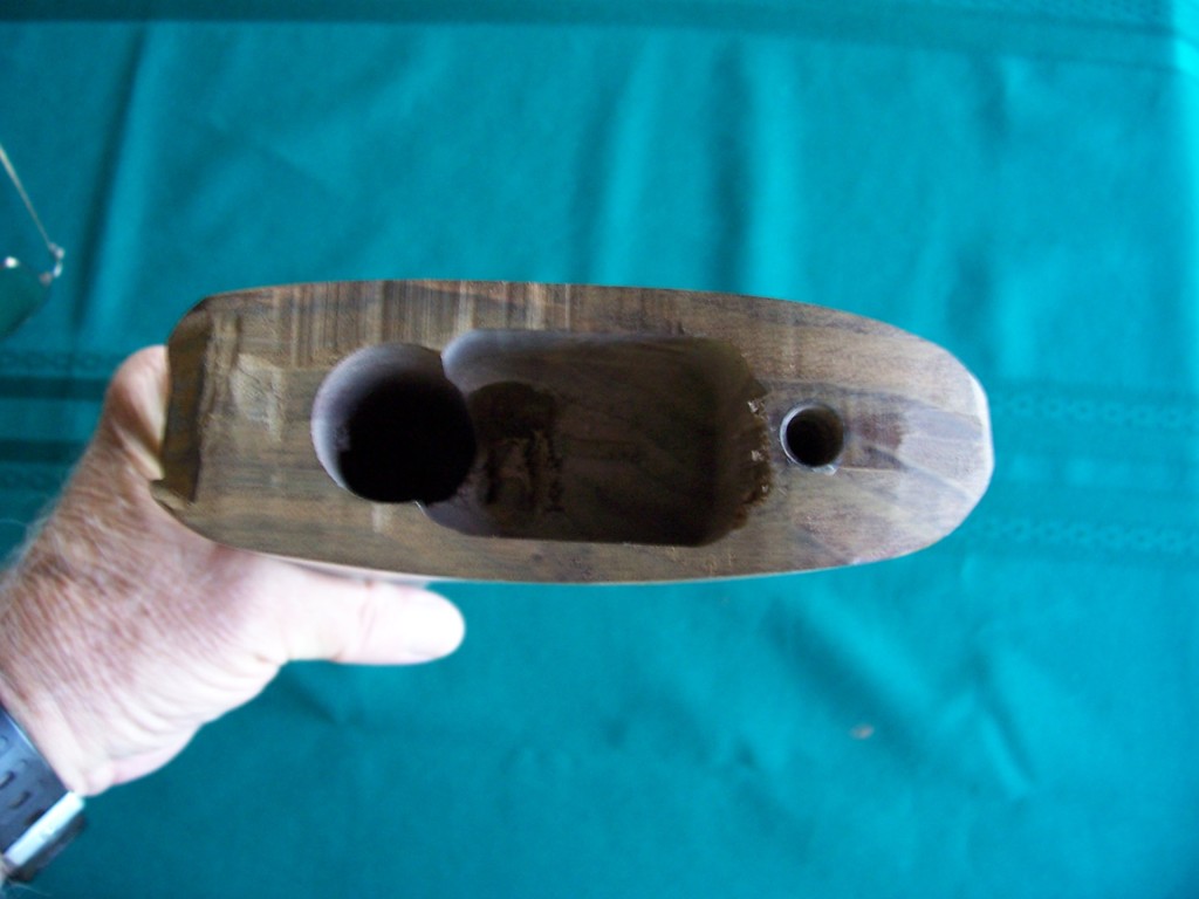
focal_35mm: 34
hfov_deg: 54.0
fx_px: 1178
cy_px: 450
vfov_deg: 41.8
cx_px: 600
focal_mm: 5.6
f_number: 2.7
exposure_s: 1/15
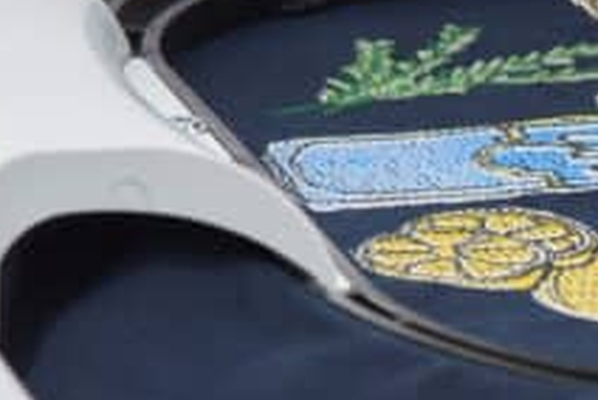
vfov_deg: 3.6
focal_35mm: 380
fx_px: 6321
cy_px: 232
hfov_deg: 5.3
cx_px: 1049
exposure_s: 1/8
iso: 100
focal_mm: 105
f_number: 11
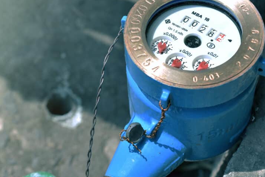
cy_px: 89
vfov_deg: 15.9
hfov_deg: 23.6
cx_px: 95
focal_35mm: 86
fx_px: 633
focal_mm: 40
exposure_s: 1/400
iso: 250
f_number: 8
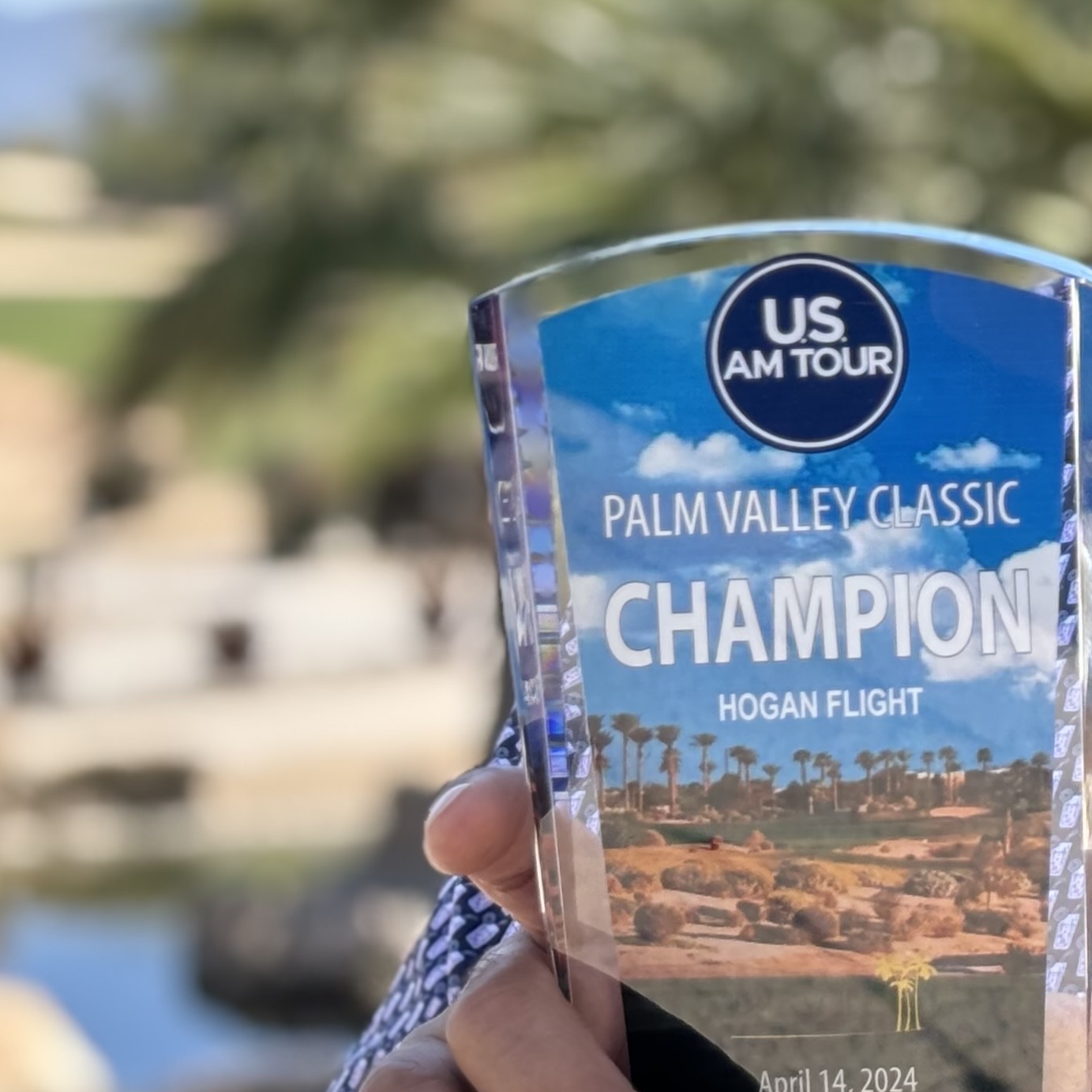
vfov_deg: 12.9
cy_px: 118
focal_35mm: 134
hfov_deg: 12.6
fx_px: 4783
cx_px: 1482
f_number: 1.6
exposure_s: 1/799
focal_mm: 5.96
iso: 32
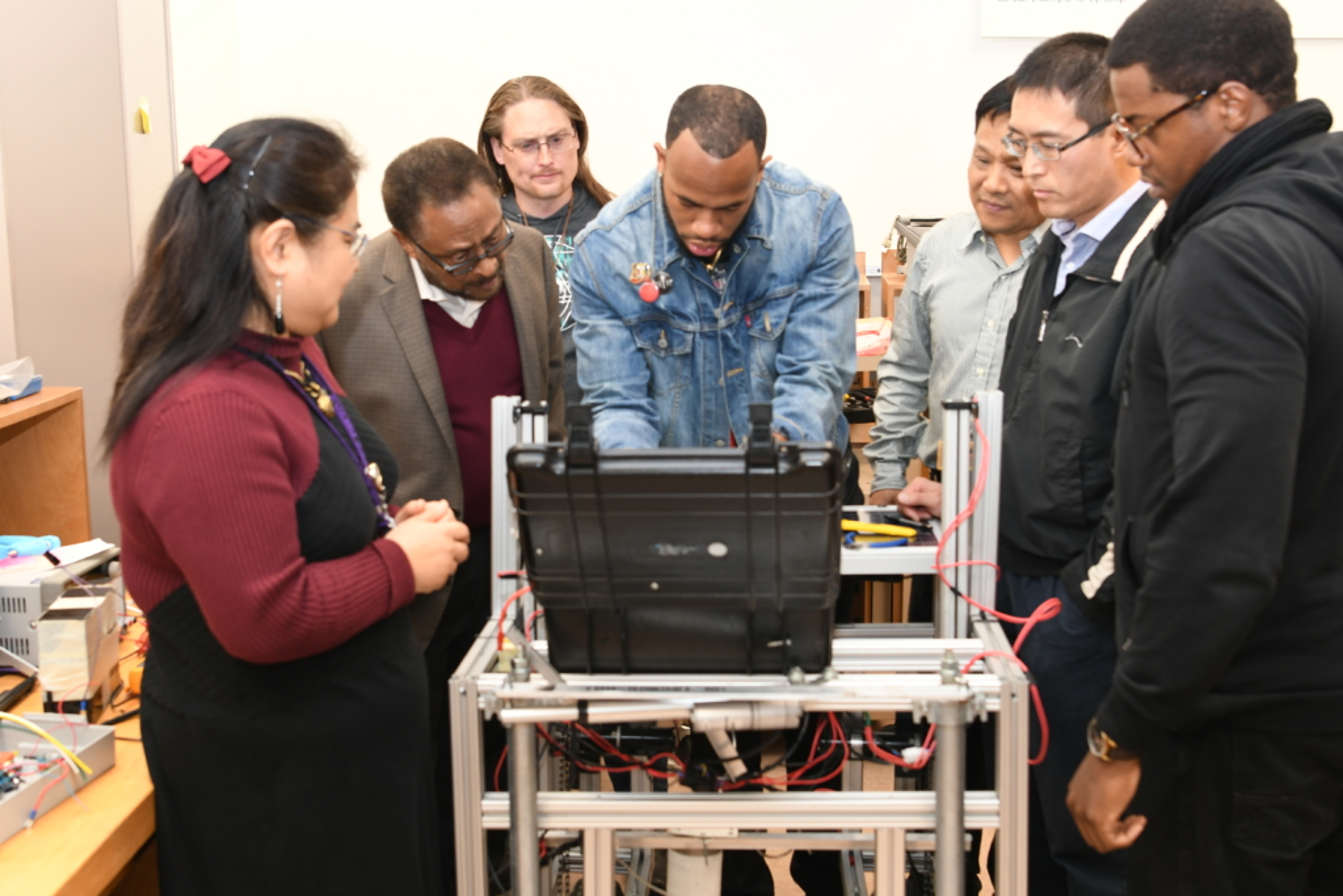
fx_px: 1735
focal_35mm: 46
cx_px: 672
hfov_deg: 42.3
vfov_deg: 29.0
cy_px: 448
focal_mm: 31
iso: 720
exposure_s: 1/60
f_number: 4
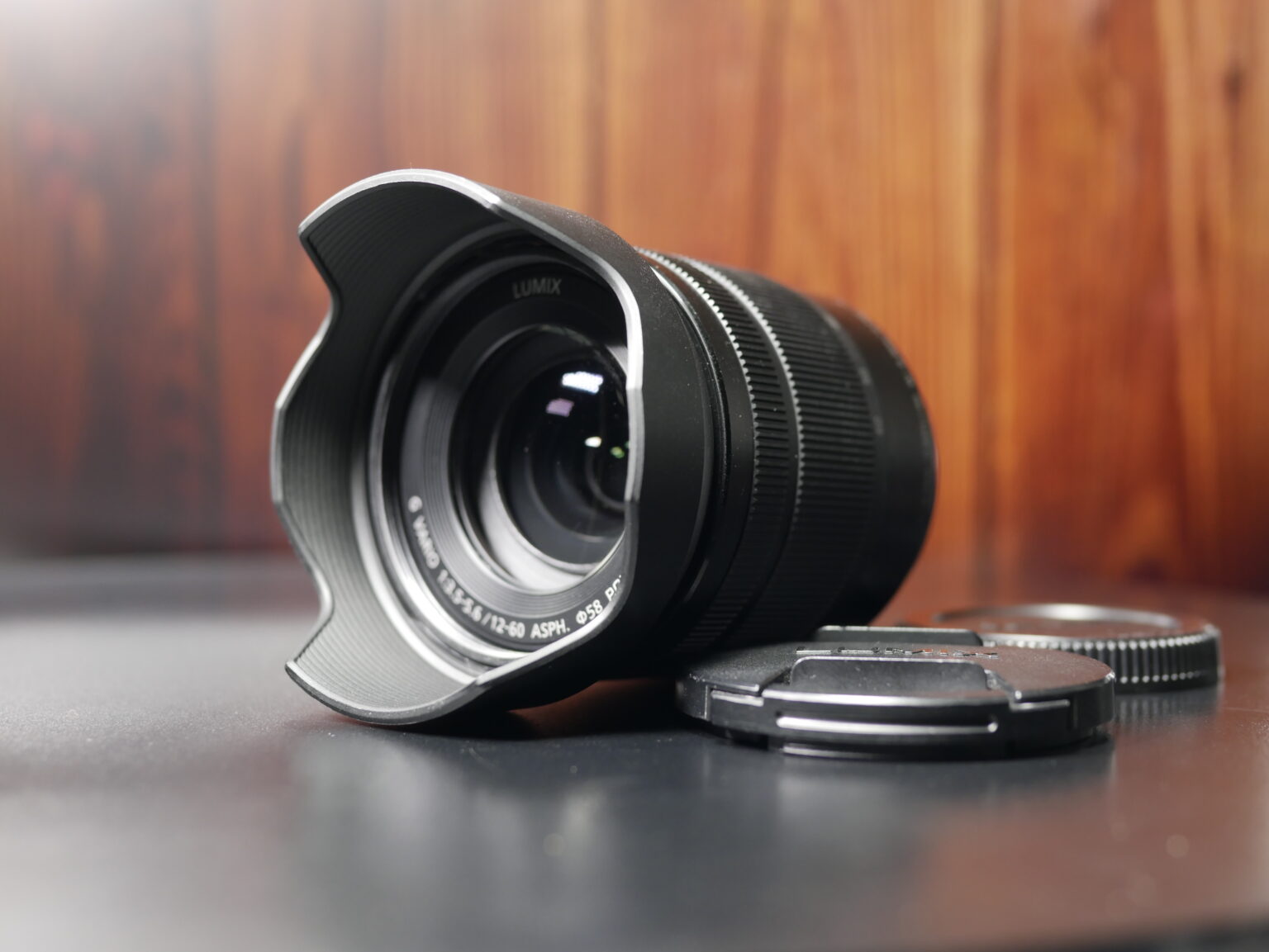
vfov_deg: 29.1
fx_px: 1834
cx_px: 634
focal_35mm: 50
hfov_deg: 38.2
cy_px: 476
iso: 400
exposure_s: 1/20
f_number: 2.8
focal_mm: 25
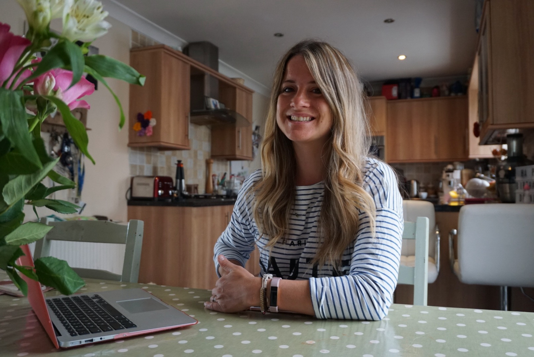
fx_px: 468
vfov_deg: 41.8
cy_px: 178
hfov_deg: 59.5
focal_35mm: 32
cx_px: 267
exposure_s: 1/60
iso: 1000
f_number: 4
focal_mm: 21
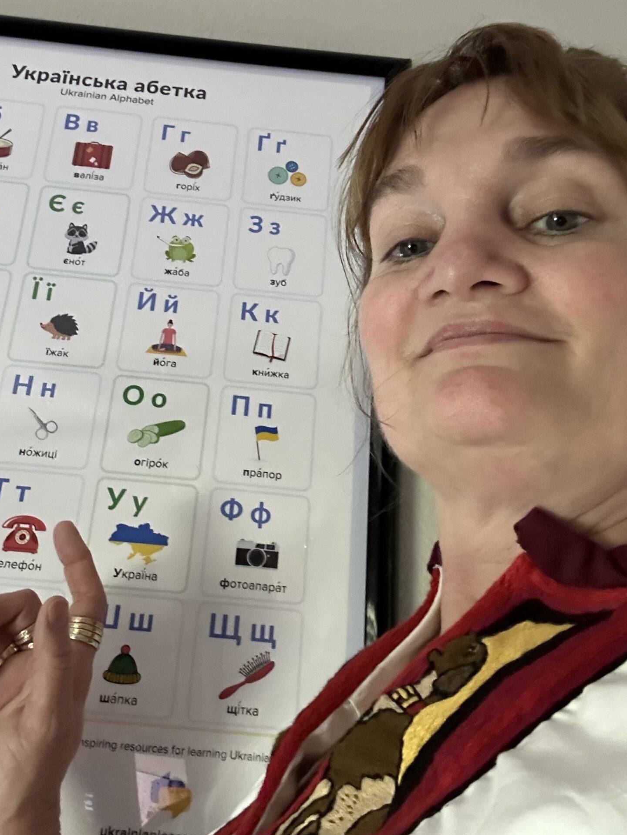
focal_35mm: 40
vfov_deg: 46.2
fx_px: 966
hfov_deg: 35.9
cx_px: 268
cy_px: 291
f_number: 1.9
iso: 400
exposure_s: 1/30
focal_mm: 2.69
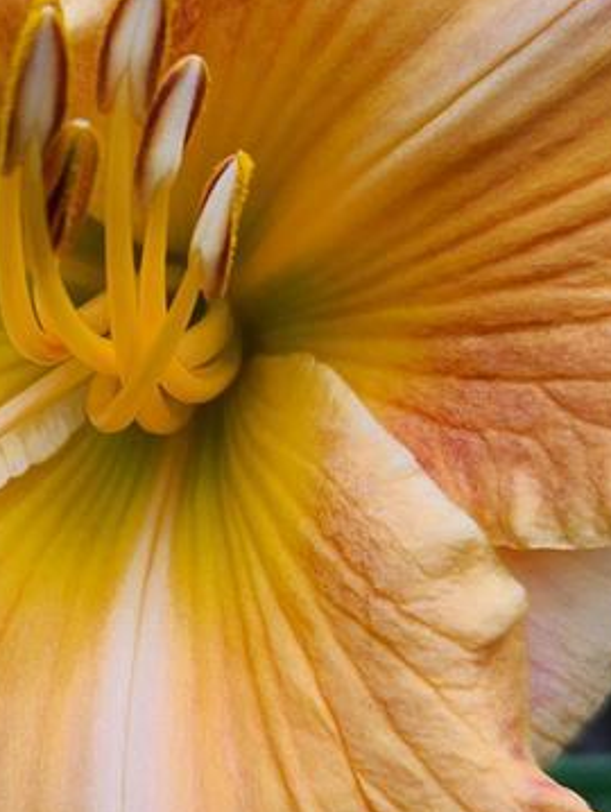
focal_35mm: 64
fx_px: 1504
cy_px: 416
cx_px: 113
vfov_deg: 30.2
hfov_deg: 22.6
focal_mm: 5.4
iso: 64
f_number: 1.8
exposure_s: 1/180
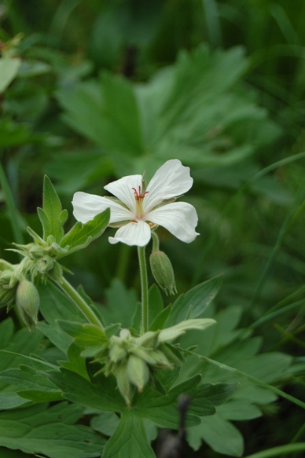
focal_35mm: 91
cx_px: 141
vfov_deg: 22.5
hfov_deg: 15.1
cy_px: 209
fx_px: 1152
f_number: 5.6
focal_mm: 55
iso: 280
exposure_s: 1/125
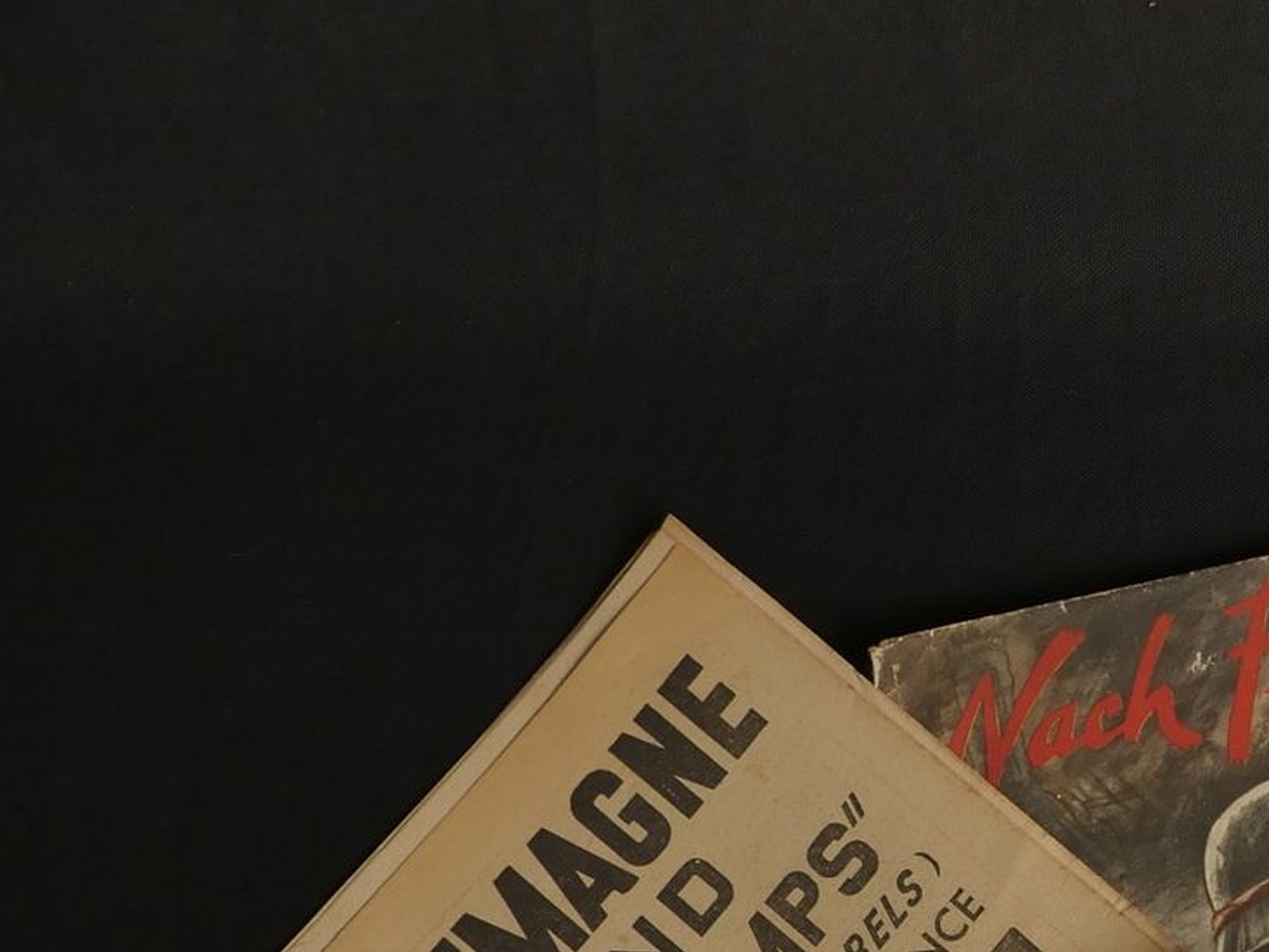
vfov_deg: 14.1
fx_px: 3740
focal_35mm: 102
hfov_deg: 17.8
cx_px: 1709
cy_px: 1135
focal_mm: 17
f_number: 7.1
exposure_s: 1/250
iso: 200
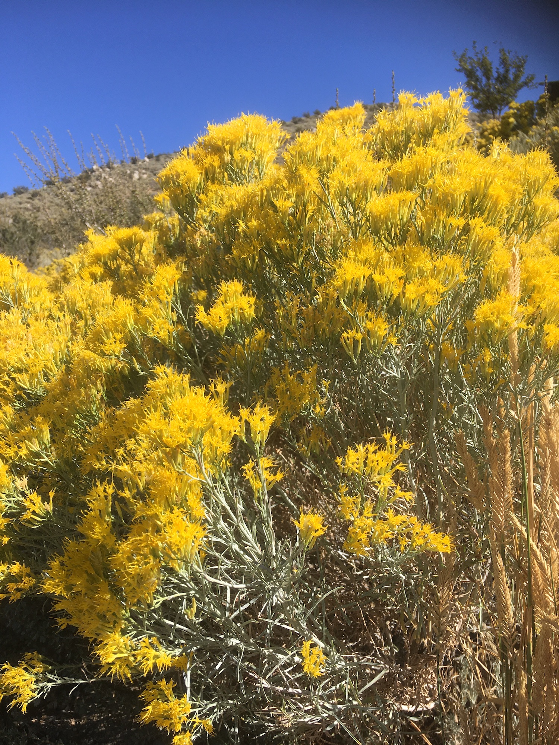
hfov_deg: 48.2
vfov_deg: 61.7
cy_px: 372
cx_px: 280
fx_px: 624
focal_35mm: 29
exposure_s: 1/1261
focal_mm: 4.15
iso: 25
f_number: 2.2
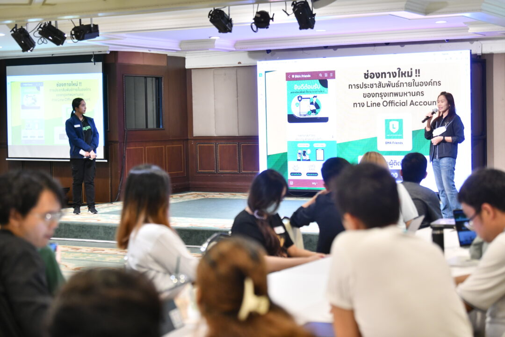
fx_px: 982
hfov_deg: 28.8
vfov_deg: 19.5
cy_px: 168
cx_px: 252
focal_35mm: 70
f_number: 3.5
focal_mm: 70
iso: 1600
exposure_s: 1/60
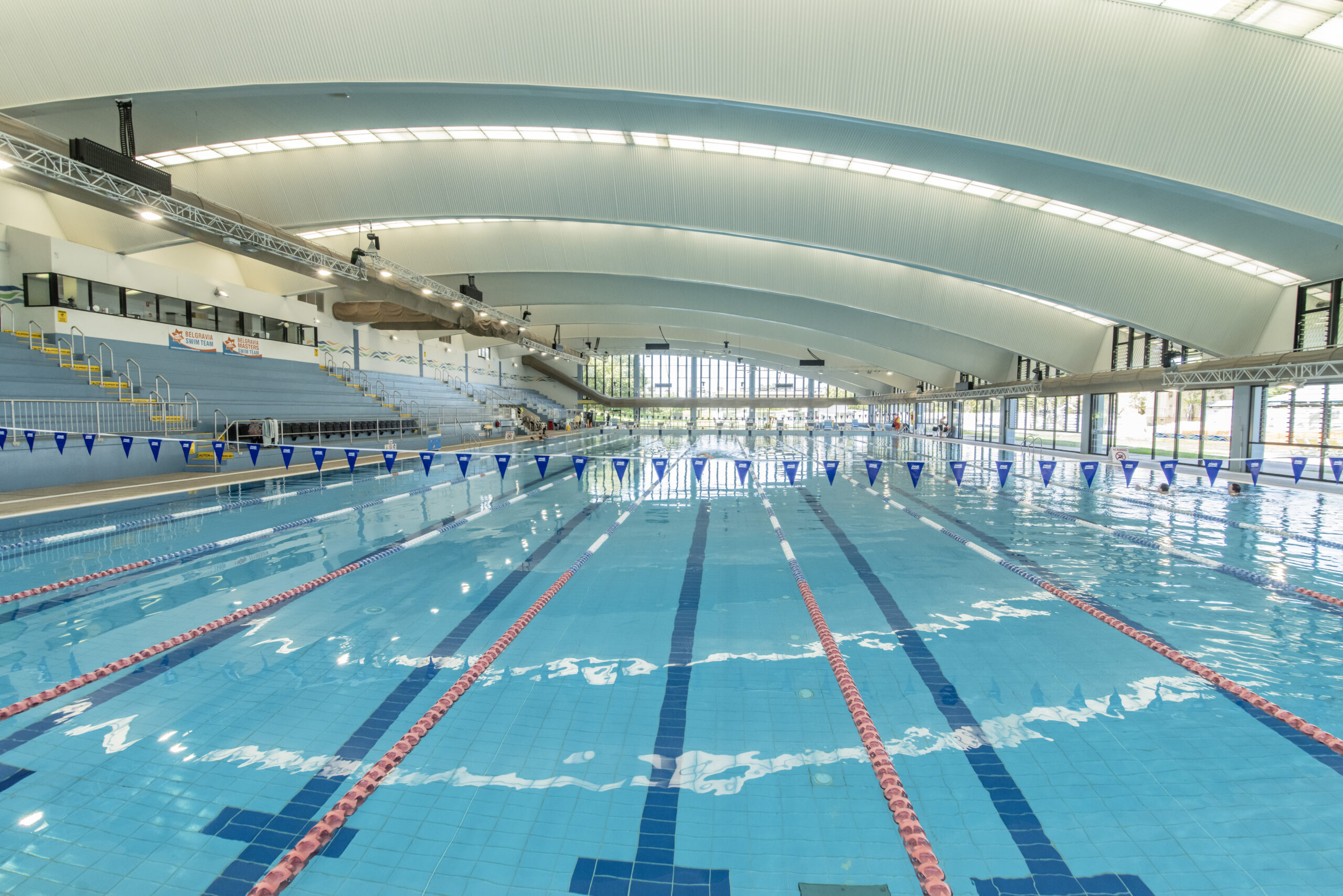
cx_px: 672
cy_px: 448
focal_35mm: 16
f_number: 5.6
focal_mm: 16
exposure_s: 1/320
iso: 1250
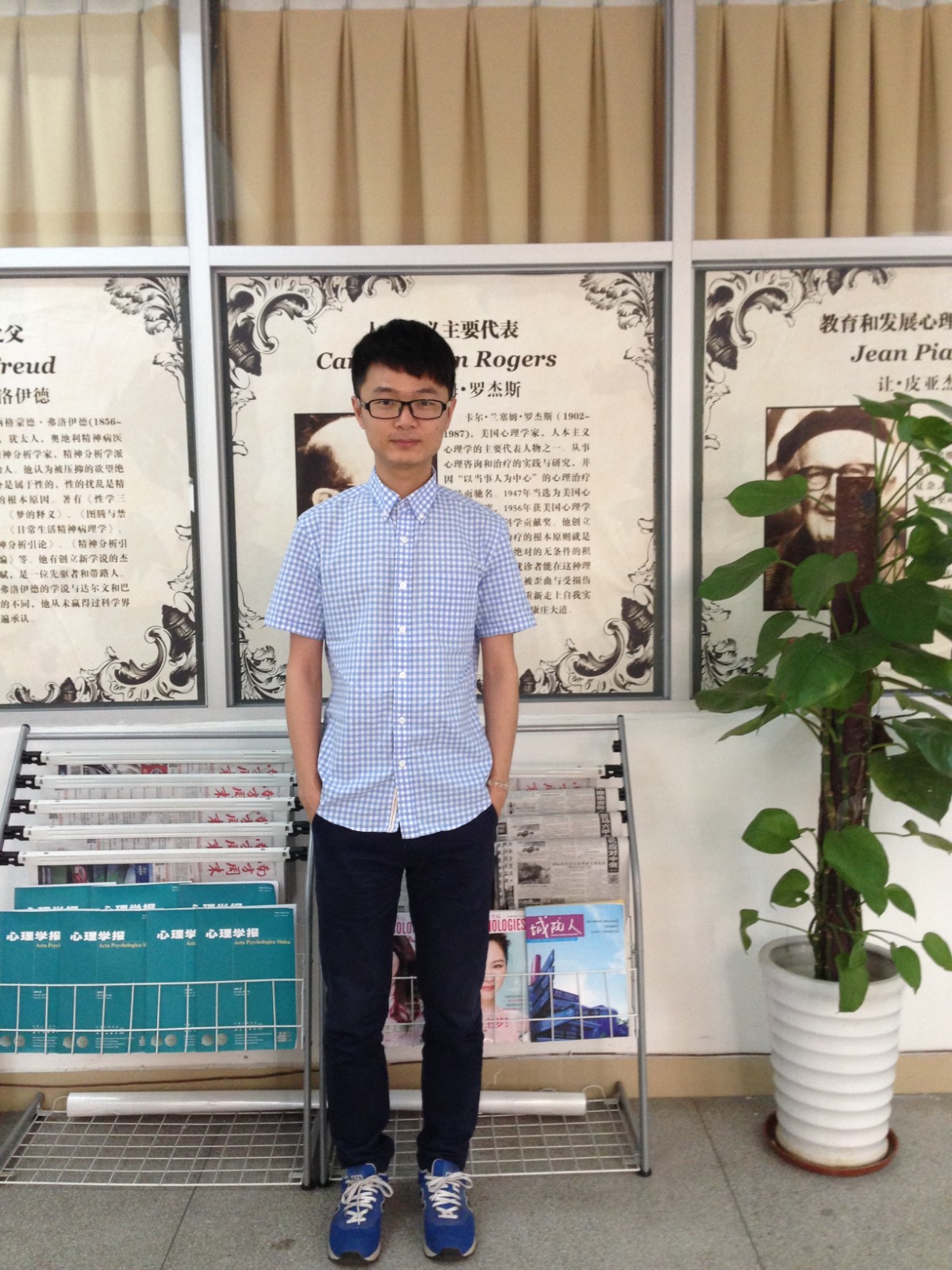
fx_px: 1210
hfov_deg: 42.9
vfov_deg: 55.4
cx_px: 476
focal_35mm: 33
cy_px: 635
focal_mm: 4.12
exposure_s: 1/20
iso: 160
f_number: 2.4
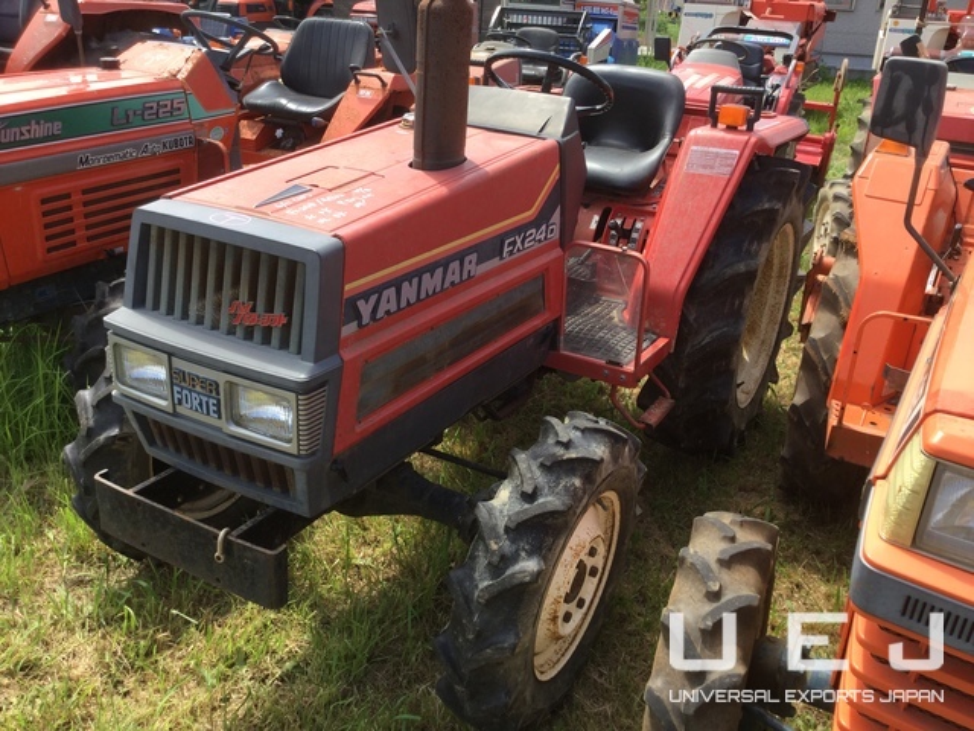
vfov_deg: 45.4
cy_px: 366
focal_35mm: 31
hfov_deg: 58.4
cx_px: 487
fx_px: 872
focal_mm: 3.3
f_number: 2.4
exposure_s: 1/491
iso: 25
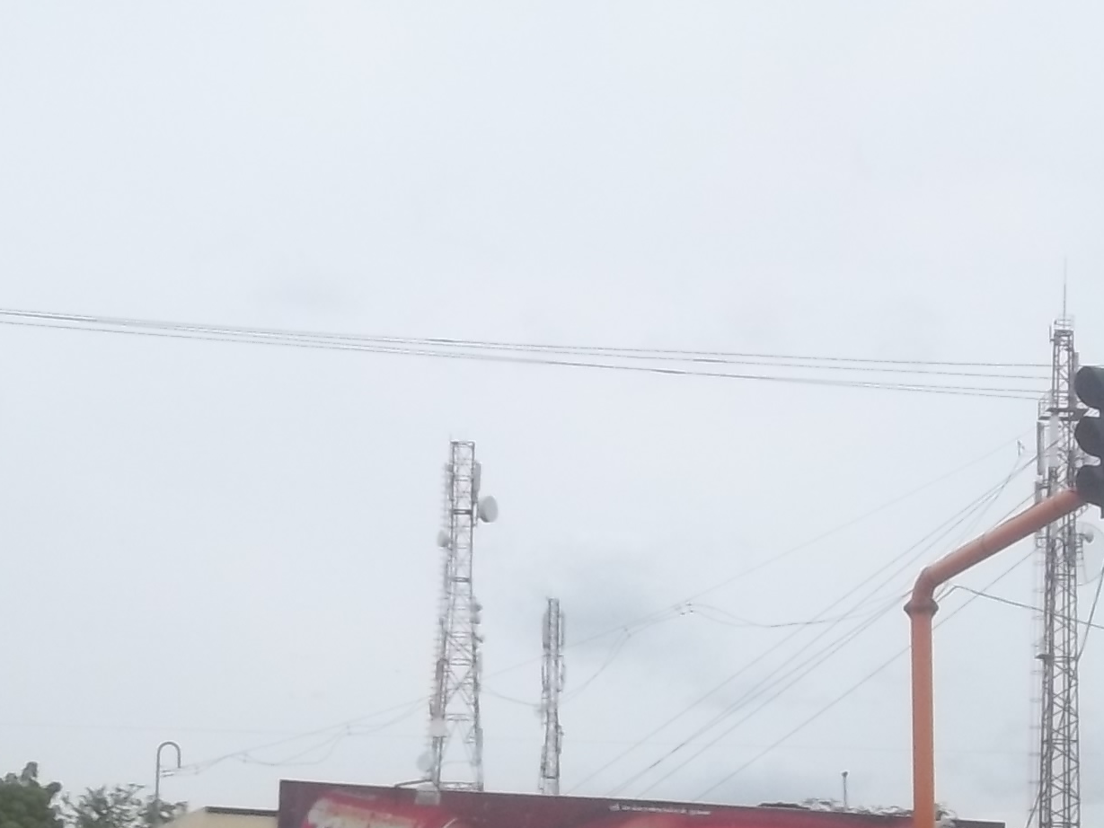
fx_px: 2392
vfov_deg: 18.8
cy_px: 934
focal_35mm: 75
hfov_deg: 26.0
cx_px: 476
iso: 80
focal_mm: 5.7
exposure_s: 1/640
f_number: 5.5
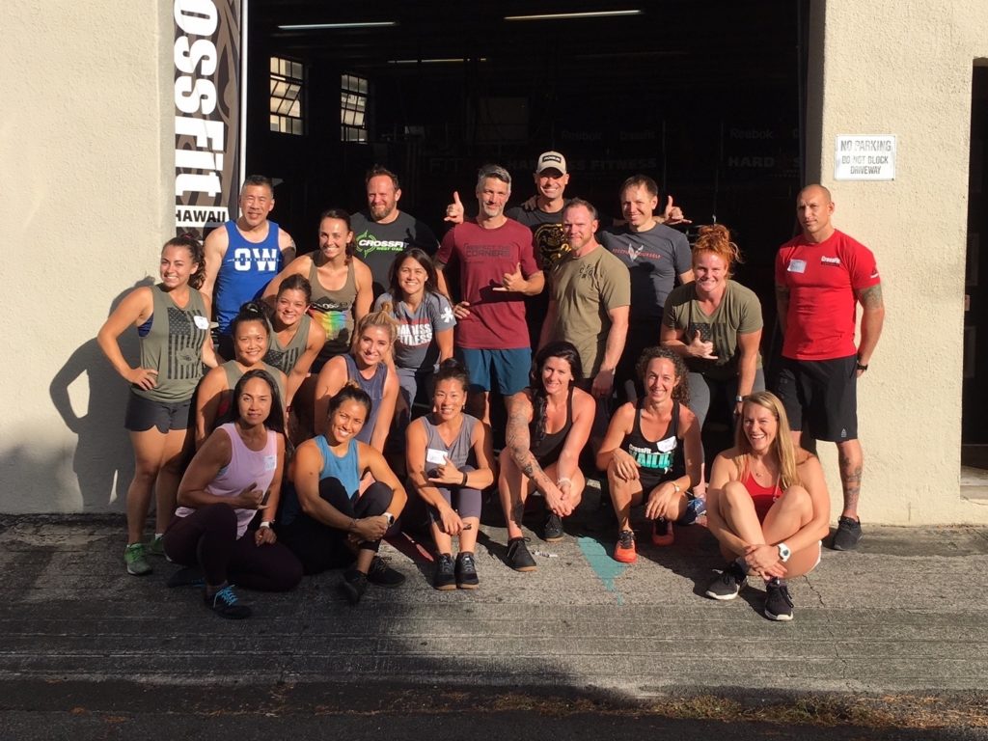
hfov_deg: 61.7
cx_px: 494
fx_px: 828
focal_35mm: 29
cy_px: 370
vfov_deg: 48.2
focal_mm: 4.15
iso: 25
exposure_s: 1/1508
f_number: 2.2
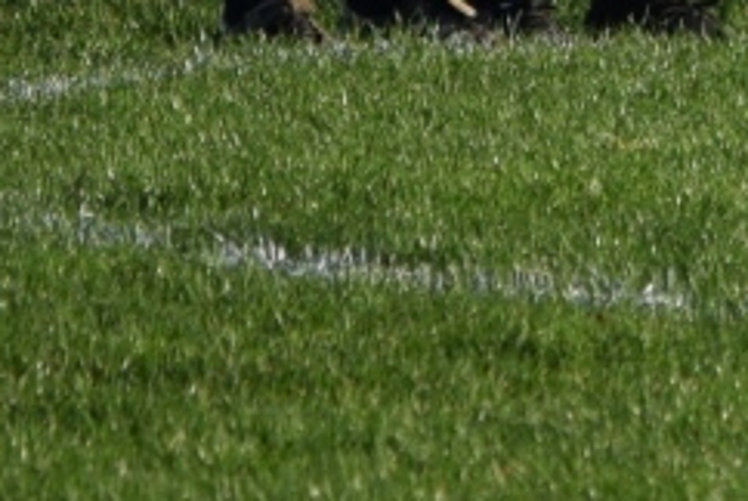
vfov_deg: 0.8
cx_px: 2303
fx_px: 35011
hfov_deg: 1.2
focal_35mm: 1683
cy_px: -852
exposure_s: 1/1600
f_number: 5.6
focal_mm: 170
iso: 400
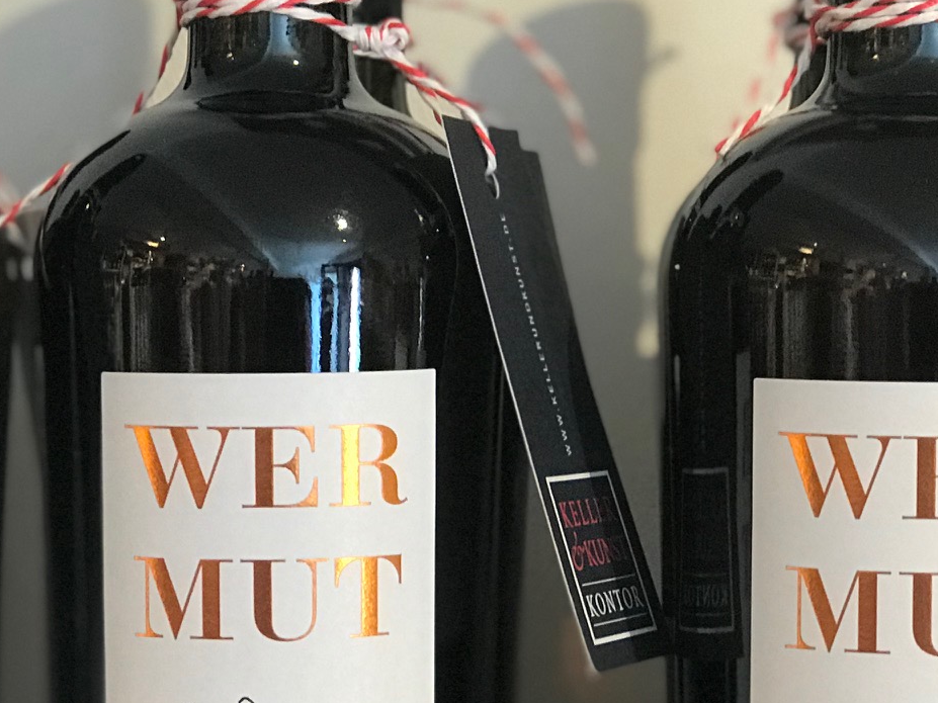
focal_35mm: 124
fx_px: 3360
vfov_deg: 11.9
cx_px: 196
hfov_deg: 15.8
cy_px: 357
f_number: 2.8
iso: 250
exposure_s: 1/50
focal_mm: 6.6
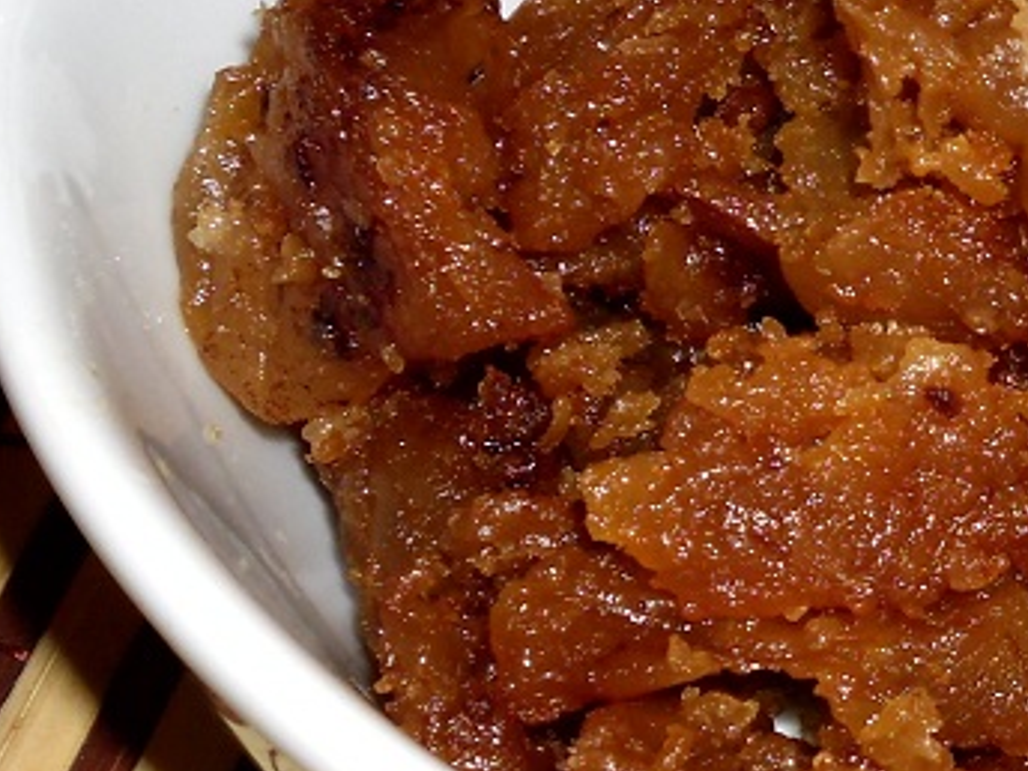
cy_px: 451
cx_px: 1650
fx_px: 3831
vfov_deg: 11.5
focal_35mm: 129
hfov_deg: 14.1
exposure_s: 1/45
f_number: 4
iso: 80
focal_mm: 6.6
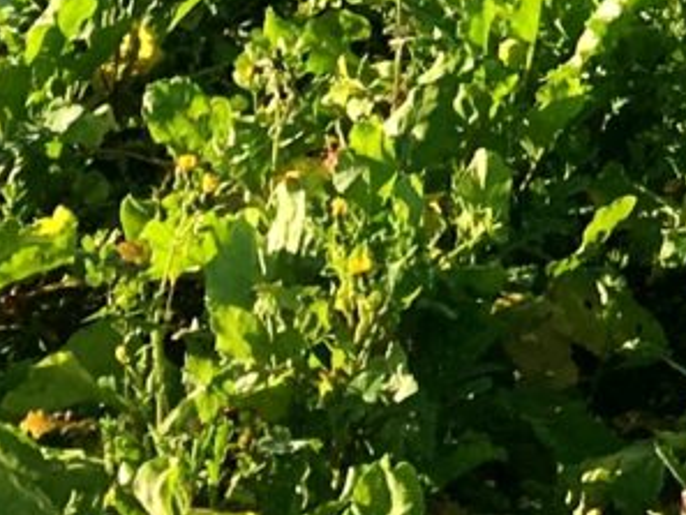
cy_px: -998
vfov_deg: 6.8
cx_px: 1049
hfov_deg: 9.6
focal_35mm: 200
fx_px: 3965
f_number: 2.2
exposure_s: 1/1202
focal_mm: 4.15
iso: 25
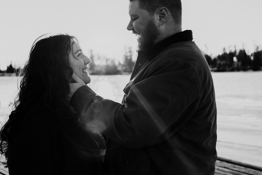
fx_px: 327
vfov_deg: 29.9
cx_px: 101
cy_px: 82
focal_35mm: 45
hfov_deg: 43.3
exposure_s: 1/1250
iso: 200
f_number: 3.5
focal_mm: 35
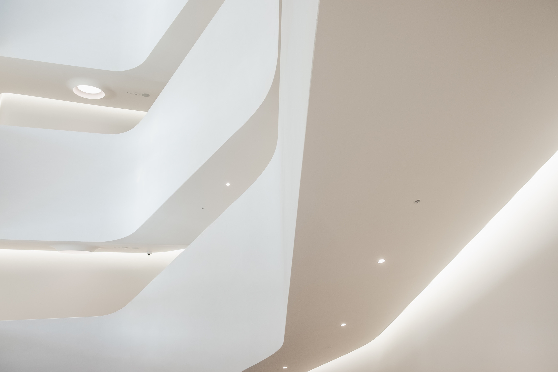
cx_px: 279
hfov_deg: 67.4
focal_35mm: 27
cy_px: 186
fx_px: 418
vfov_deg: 47.9
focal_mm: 18
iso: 100
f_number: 6.4
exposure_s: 1/8
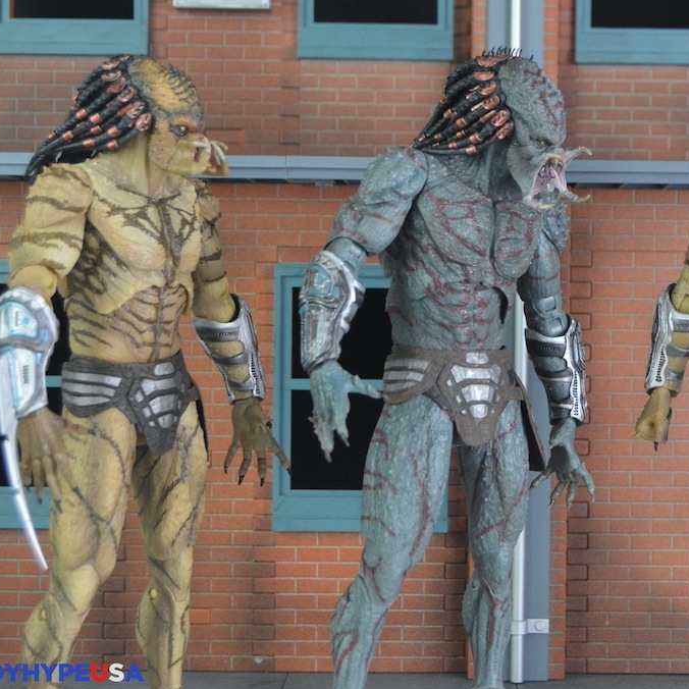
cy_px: 346
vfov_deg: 21.4
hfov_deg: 21.3
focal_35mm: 81
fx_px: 1824
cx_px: 473
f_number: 5
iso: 3200
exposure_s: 1/50
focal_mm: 42
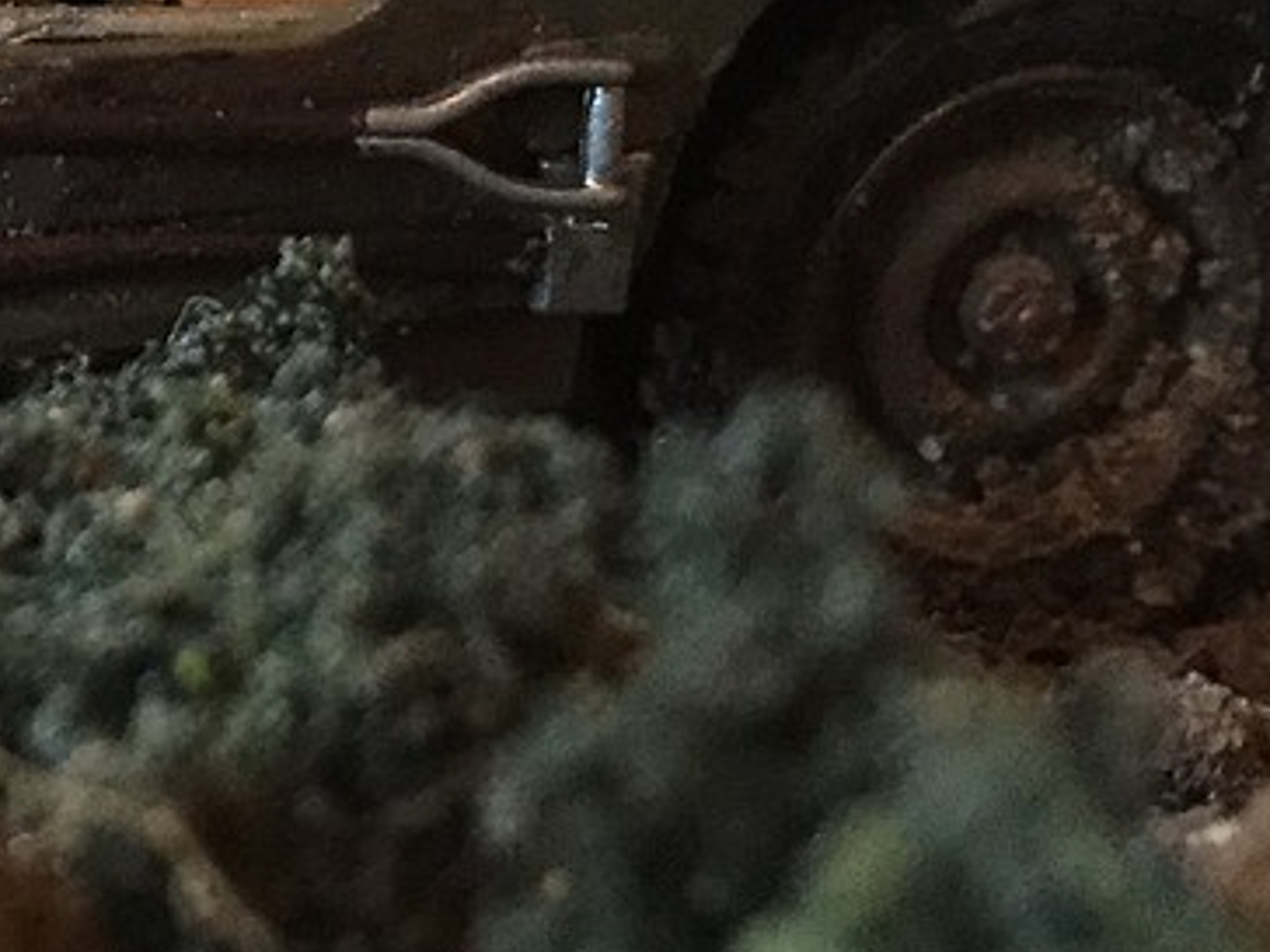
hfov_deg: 18.3
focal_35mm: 102
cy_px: -255
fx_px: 3742
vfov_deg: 14.0
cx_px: -265
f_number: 2.2
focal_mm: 4.15
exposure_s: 1/15
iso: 250
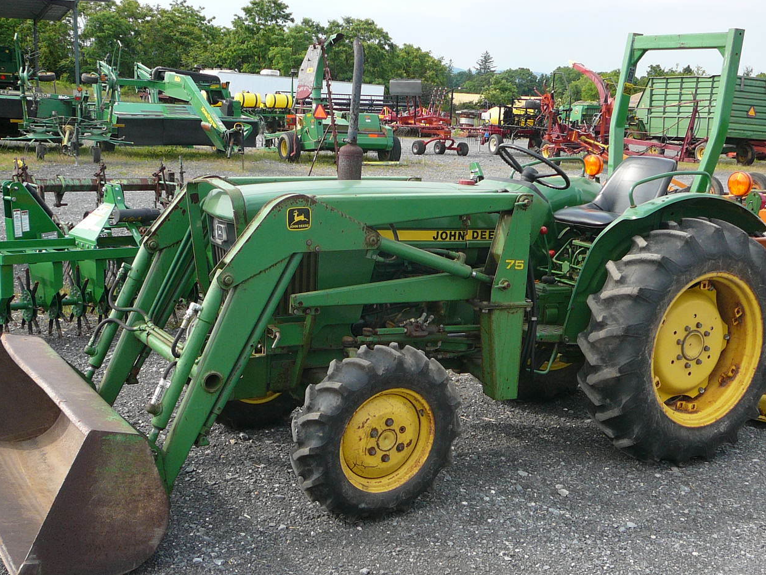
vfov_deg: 32.1
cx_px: 441
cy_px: 323
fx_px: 996
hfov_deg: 42.0
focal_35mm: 45
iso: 80
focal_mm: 5.2
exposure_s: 1/500
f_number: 2.8
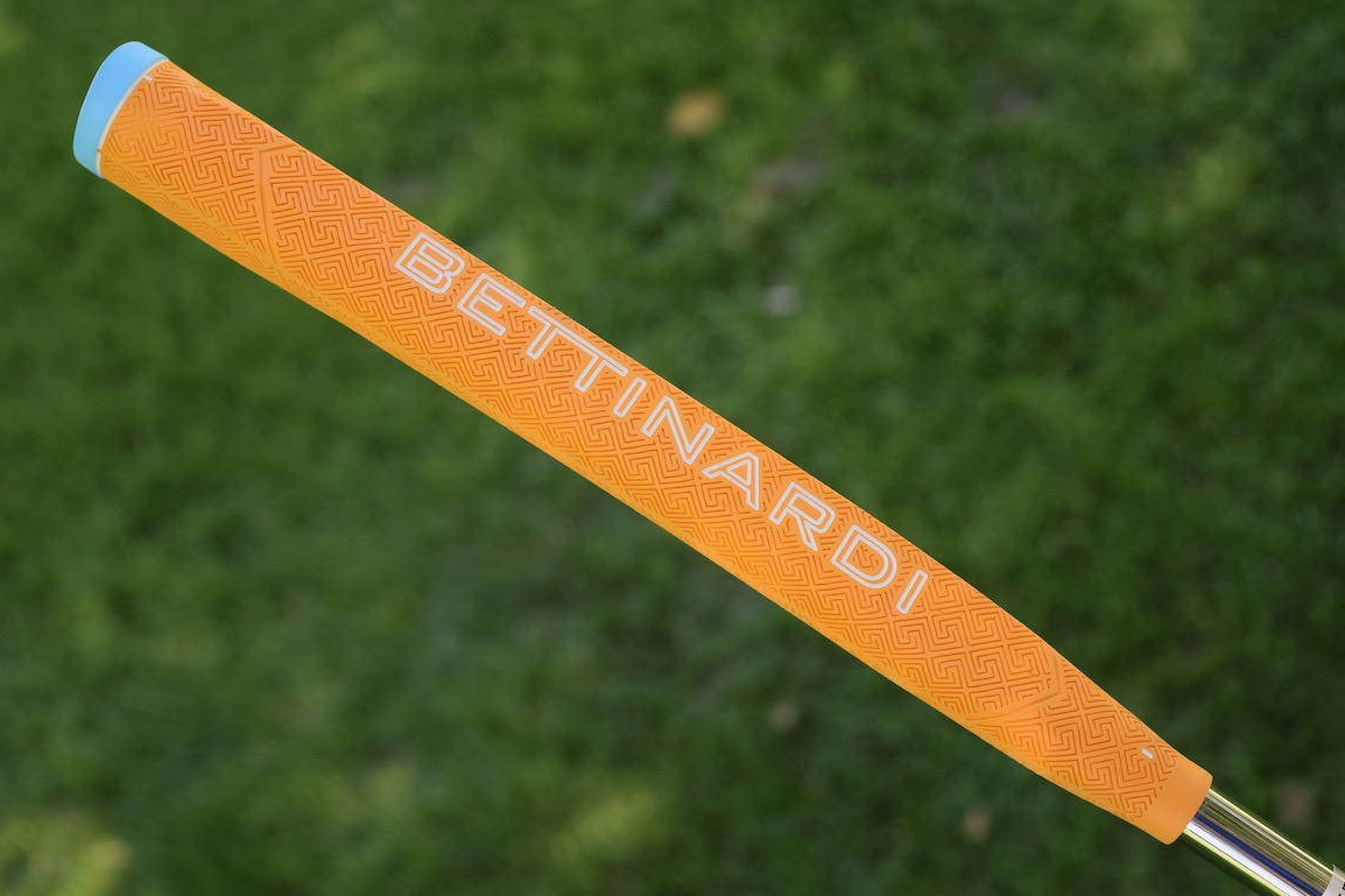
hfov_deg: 26.0
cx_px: 655
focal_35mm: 78
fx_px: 2914
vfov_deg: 17.5
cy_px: 452
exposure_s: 1/125
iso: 400
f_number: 5.6
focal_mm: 50
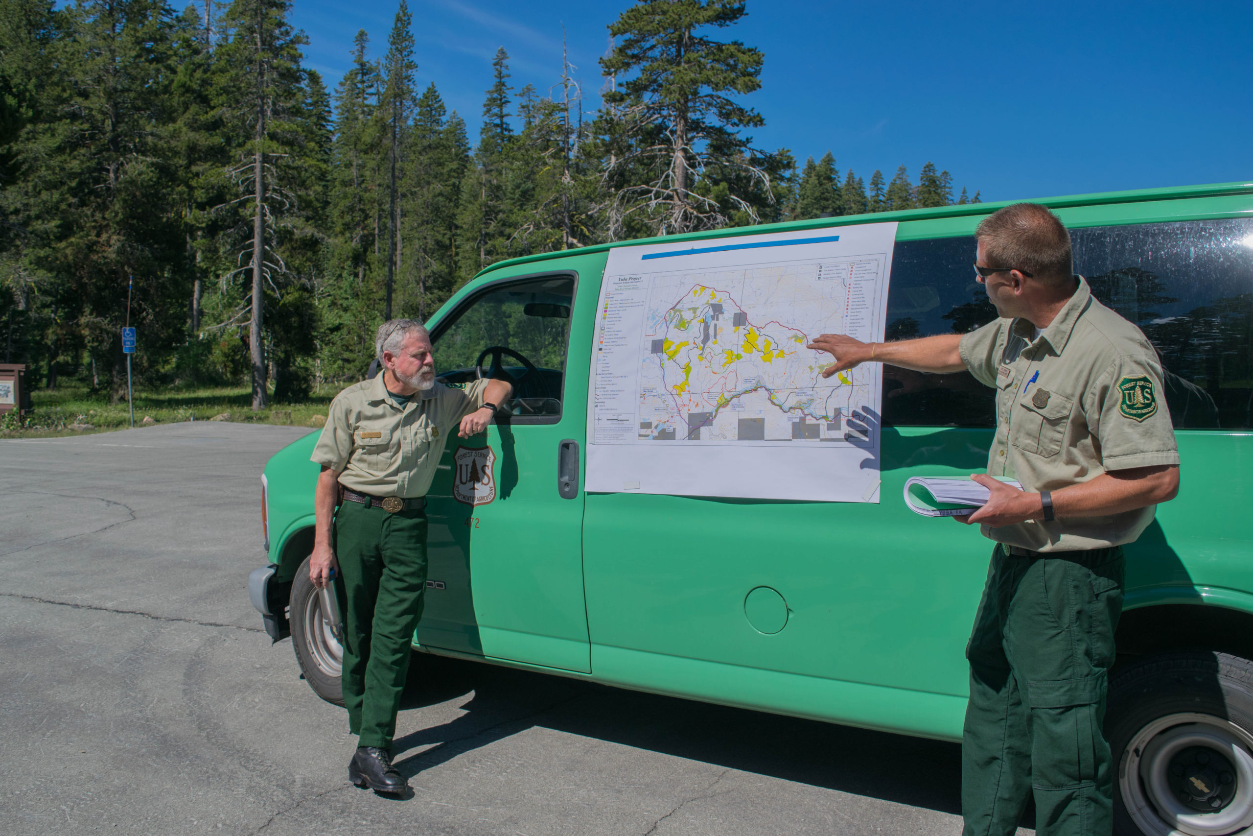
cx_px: 626
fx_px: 1149
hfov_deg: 57.2
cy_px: 418
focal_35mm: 33
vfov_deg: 40.0
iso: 100
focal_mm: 22
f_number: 6.3
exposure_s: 1/1000
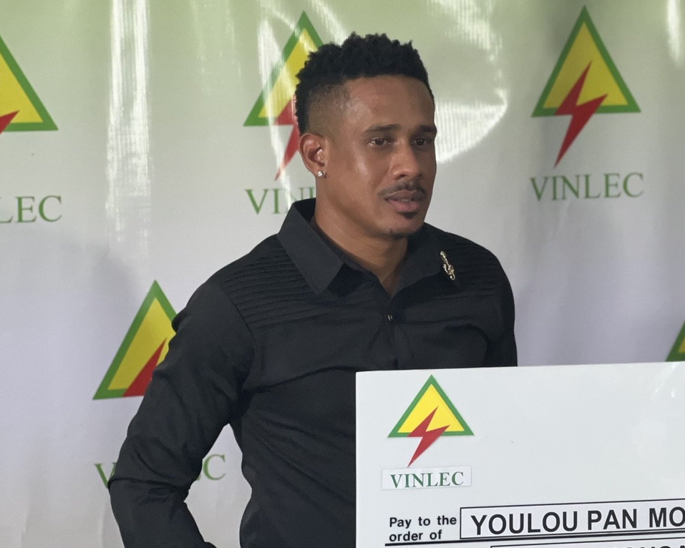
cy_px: 199
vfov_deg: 9.8
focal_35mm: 157
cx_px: 696
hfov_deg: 12.1
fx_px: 3184
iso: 64
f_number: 2.8
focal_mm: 9
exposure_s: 1/33
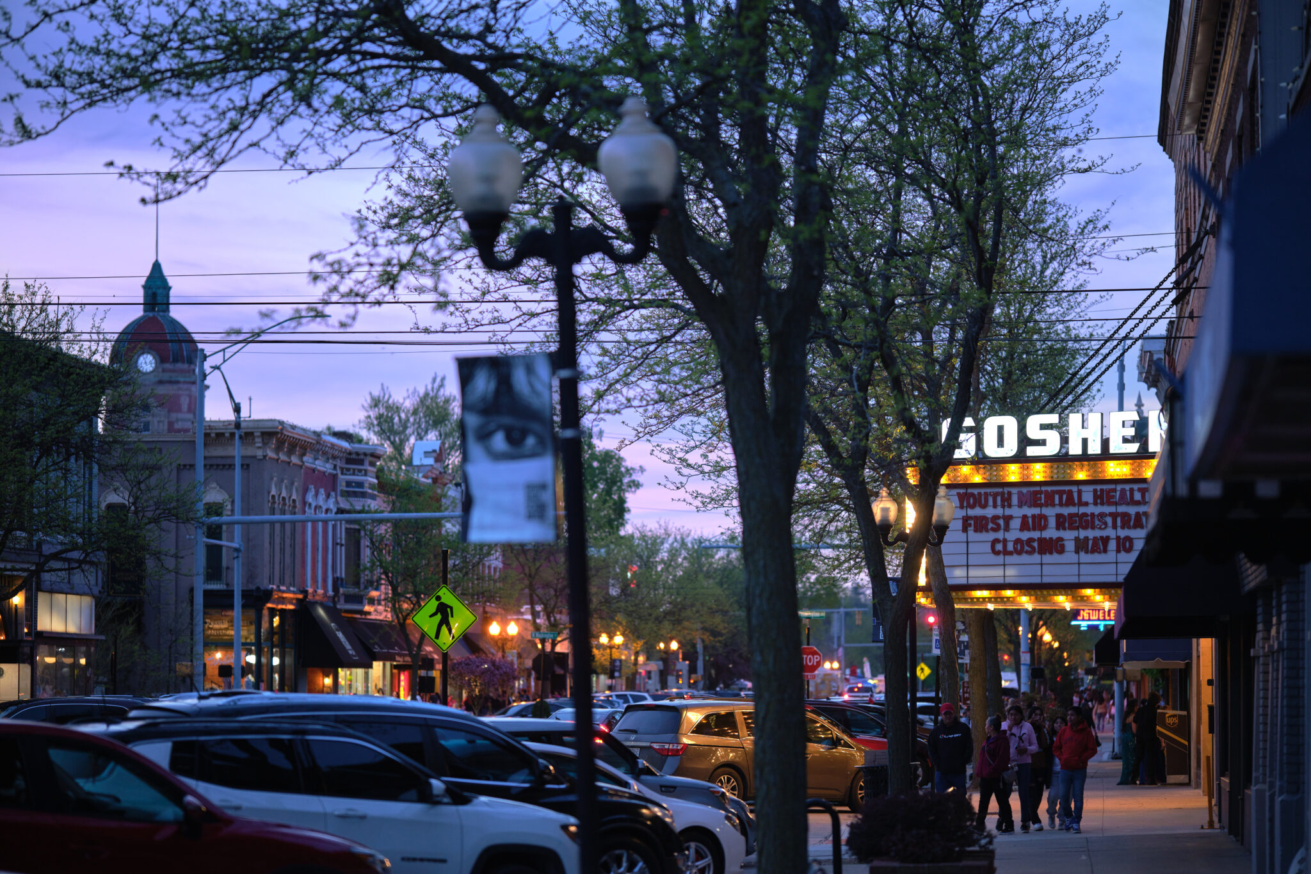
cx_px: 656
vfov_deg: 12.1
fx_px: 4114
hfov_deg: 18.1
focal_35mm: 113
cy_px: 437
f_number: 1.2
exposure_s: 1/100
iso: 125
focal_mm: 75
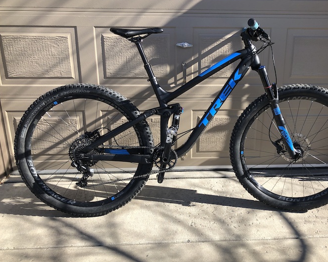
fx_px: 320
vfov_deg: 44.5
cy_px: 133
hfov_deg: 53.9
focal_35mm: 33
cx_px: 194
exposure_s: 1/727
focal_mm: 3.99
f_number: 1.8
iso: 20
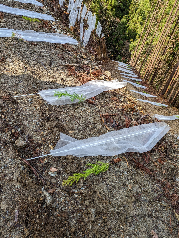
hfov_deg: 54.9
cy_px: 119
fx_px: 172
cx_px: 90
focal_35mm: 25
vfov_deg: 69.4
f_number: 1.89
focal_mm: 5.43
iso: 44
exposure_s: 1/623
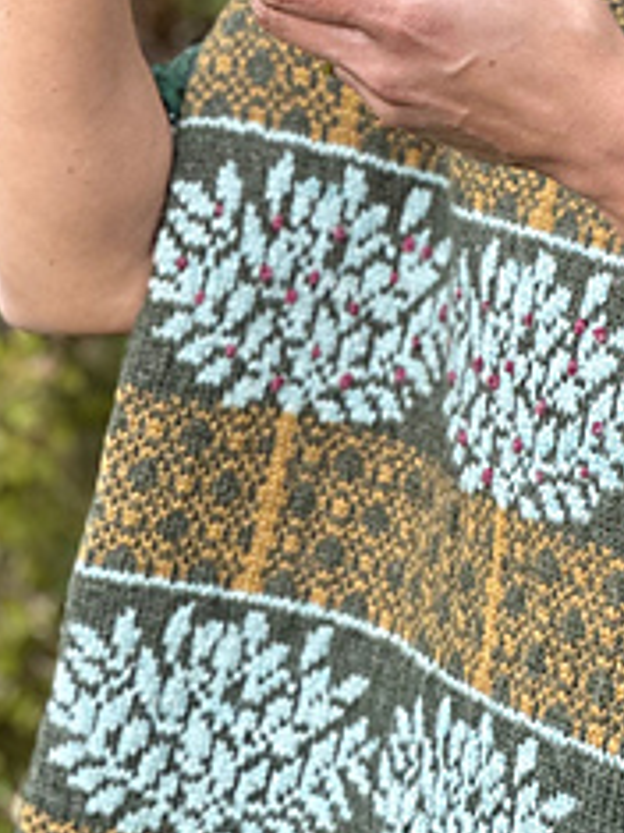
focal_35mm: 210
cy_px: -160
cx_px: 628
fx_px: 5052
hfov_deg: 7.0
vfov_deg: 9.3
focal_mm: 9
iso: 125
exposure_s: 1/121
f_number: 2.8
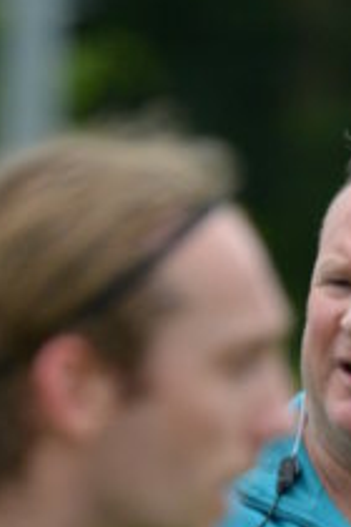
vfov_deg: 2.1
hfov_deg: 1.4
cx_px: 463
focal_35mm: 976
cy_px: 1112
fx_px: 14273
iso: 640
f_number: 2.8
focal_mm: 200
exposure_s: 1/8000
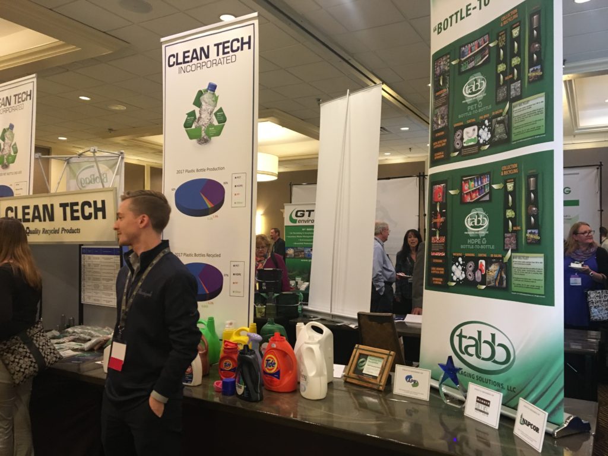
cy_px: 228
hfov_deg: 61.7
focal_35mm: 29
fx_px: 509
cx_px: 304
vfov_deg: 48.2
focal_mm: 4.15
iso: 250
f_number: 2.2
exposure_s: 1/30
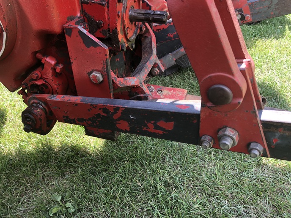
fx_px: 235
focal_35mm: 28
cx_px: 146
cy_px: 109
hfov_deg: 63.4
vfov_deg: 49.7
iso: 40
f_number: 1.8
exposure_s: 1/120
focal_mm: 3.99
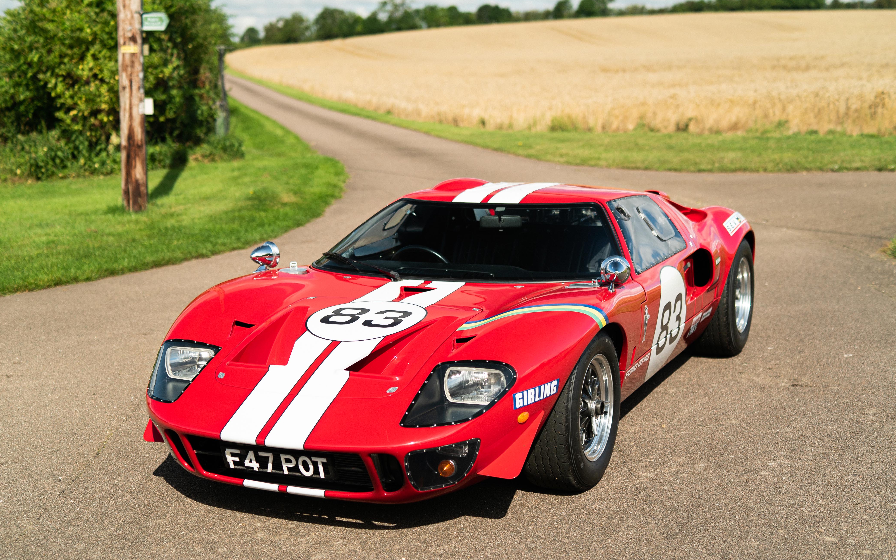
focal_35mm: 52
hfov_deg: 38.9
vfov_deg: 24.9
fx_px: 1270
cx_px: 445
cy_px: 275
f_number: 2.8
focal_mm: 50
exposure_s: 1/2500
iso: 250
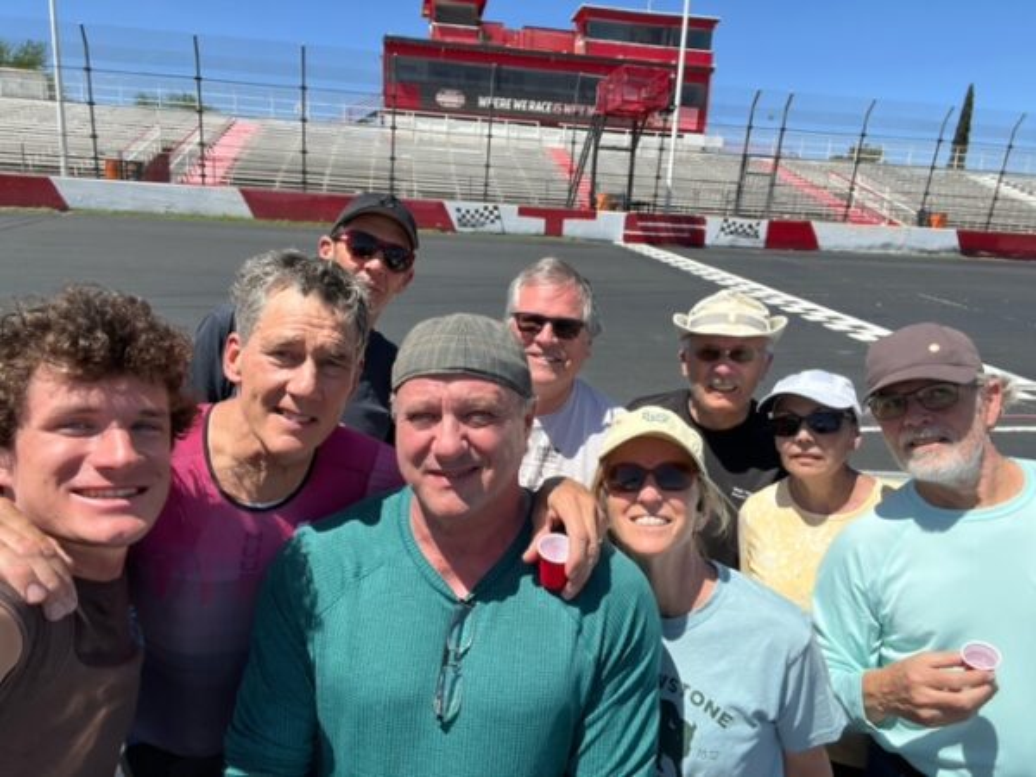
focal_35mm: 23
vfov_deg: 58.9
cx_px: 518
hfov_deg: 73.9
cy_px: 388
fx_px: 688
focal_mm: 2.71
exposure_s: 1/750
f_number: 2.2
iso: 32
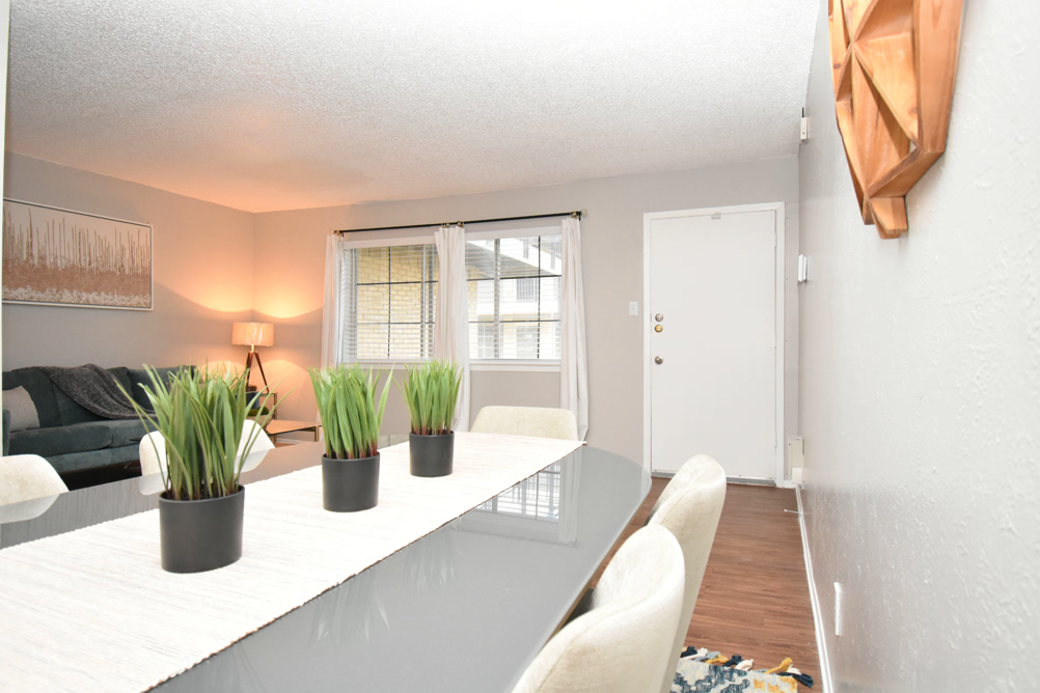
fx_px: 563
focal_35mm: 20
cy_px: 346
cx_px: 520
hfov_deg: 85.4
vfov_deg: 63.2
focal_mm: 13
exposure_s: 1/60
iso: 3600
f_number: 5
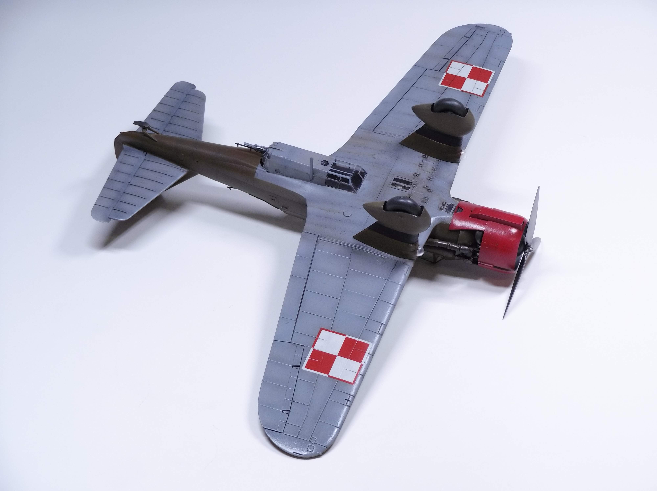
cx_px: 328
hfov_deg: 24.1
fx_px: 1536
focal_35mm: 81
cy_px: 246
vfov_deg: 18.2
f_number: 5
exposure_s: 1/30
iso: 125
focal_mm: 14.6
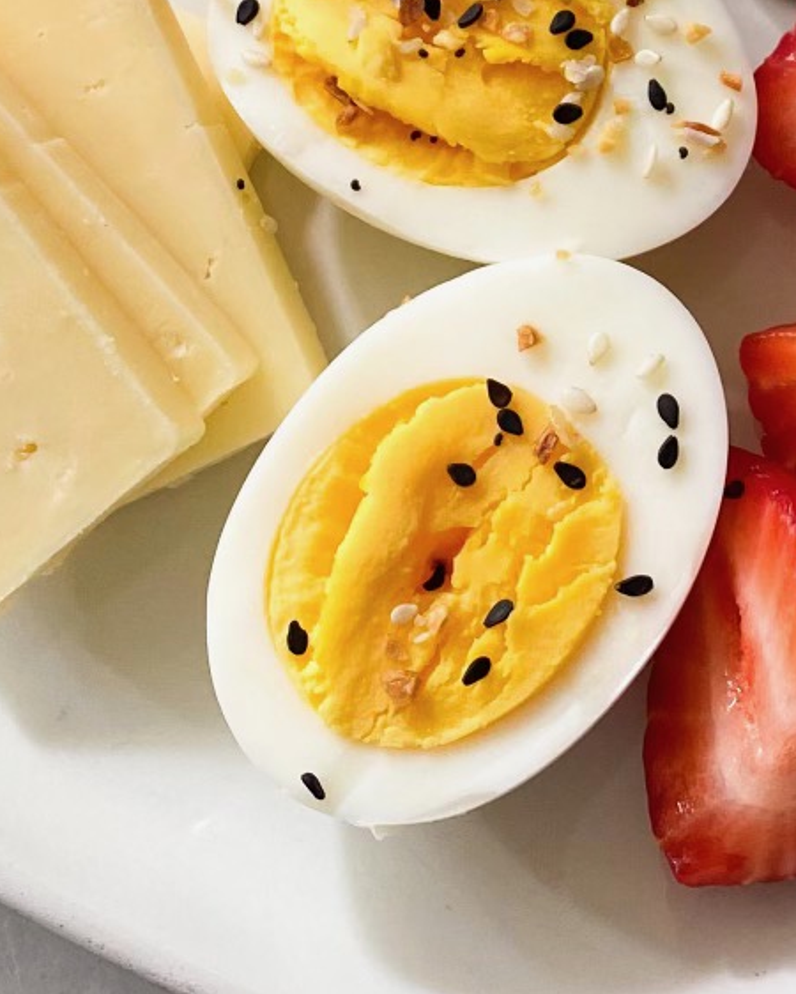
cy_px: -92
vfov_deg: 20.1
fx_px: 2678
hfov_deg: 16.7
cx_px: 706
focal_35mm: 91
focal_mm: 4.25
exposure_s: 1/60
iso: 100
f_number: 1.8
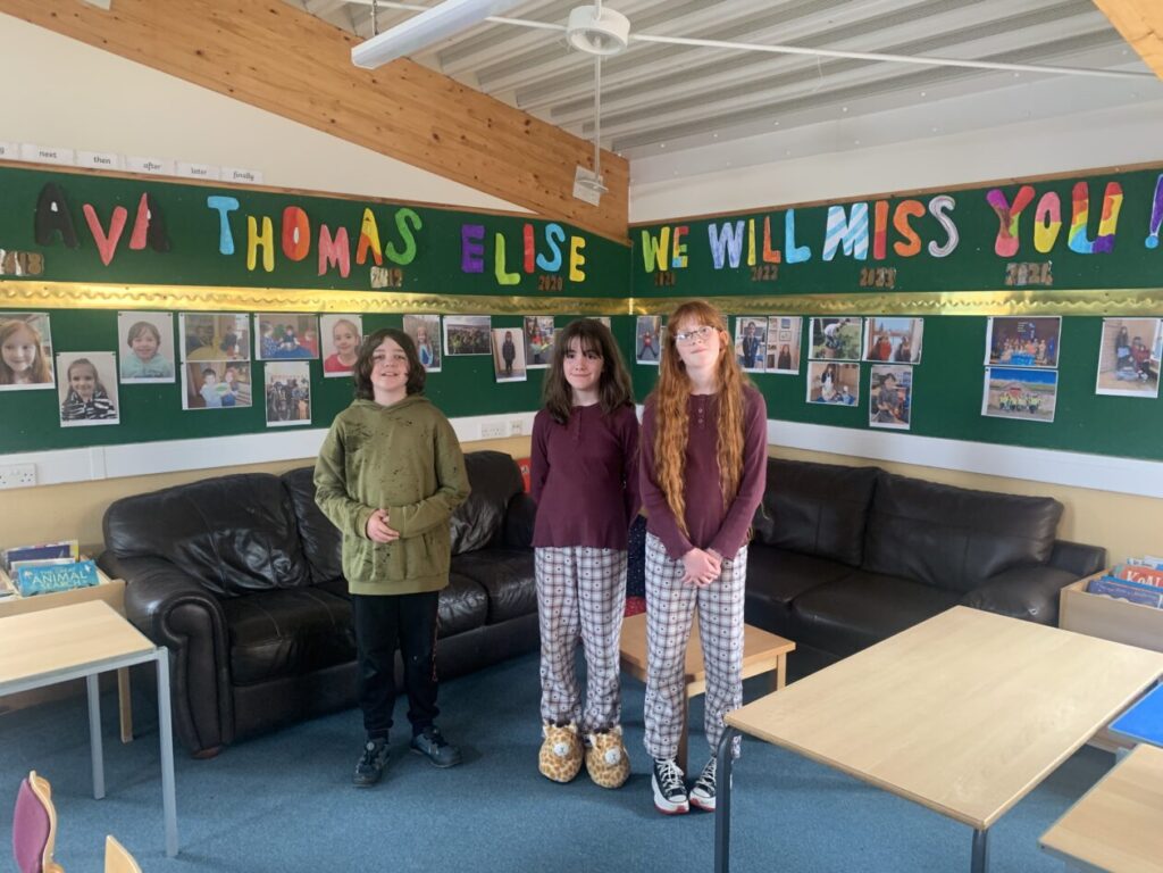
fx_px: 874
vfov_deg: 53.1
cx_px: 582
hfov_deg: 67.3
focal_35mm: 26
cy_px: 436
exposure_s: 1/60
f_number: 1.8
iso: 200
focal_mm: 4.25
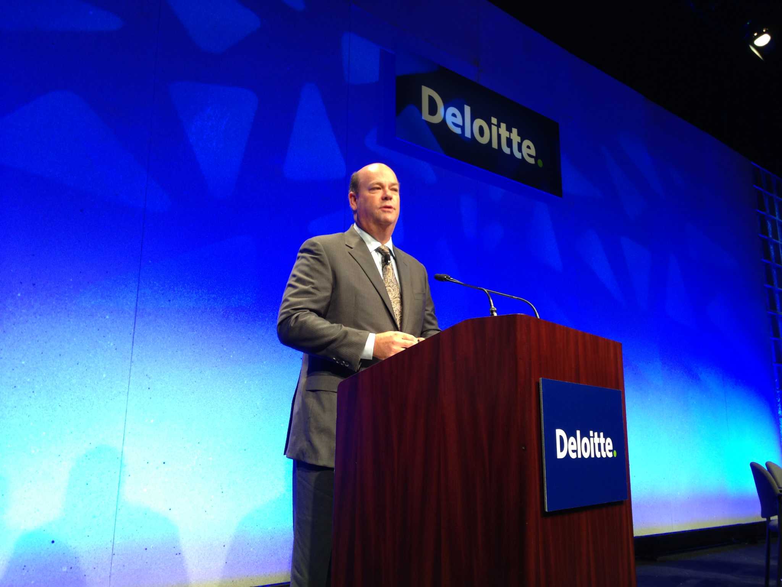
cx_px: 391
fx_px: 745
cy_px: 294
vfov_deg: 42.9
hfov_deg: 55.4
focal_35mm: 33
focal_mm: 4.13
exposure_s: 1/20
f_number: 2.4
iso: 64
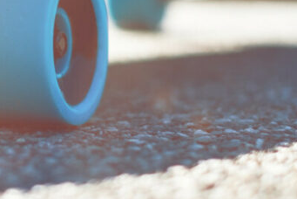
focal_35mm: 159
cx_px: -36
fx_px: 1313
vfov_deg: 8.6
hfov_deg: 12.7
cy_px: 24
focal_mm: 35
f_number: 2
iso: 200
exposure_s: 1/4000
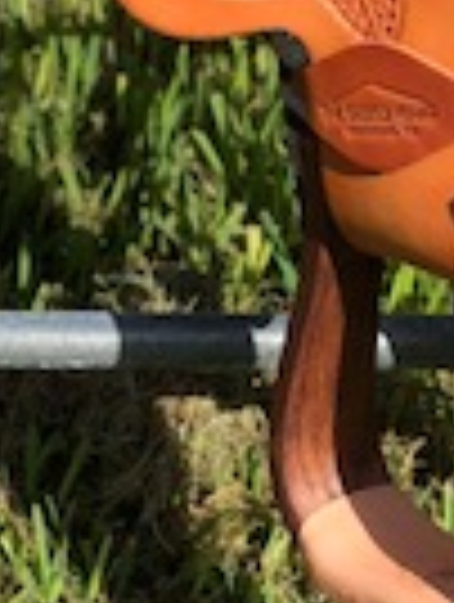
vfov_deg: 7.6
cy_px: -621
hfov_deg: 6.0
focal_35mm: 248
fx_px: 4323
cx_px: -45
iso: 16
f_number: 2.4
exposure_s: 1/842
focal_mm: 6
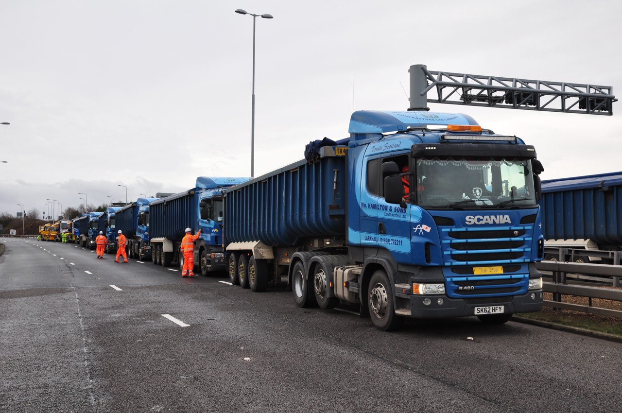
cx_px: 311
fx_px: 673
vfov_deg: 34.1
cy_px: 206
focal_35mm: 39
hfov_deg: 49.6
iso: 220
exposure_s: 1/60
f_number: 8
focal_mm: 26
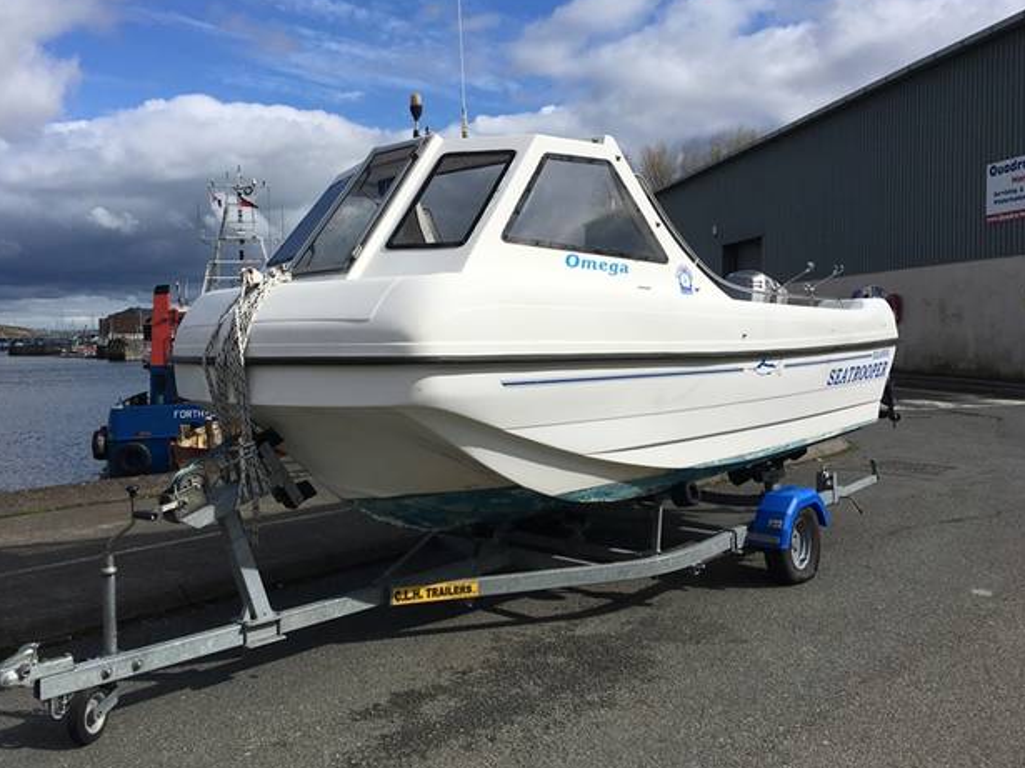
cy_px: 389
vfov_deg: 42.9
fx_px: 977
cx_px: 468
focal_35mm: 33
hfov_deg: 55.3
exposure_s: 1/3497
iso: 25
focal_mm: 4.15
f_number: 2.2
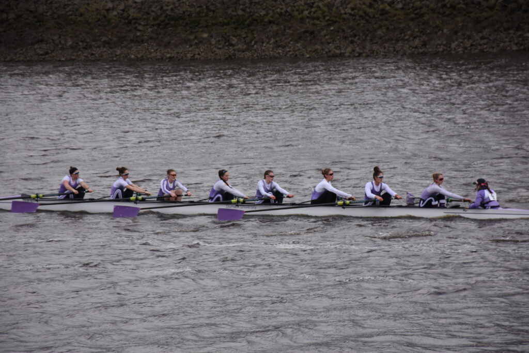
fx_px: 3086
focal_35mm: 210
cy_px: 176
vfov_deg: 6.5
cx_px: 264
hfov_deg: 9.8
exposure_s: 1/800
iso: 500
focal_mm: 140
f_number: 7.1
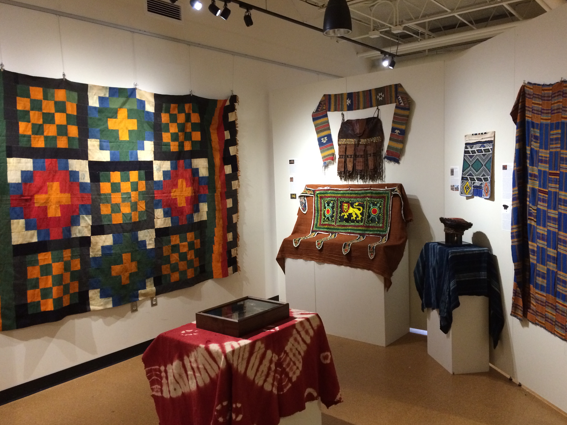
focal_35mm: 30
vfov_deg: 46.8
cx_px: 282
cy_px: 217
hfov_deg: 60.0
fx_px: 491
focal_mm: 4.15
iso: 250
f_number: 2.2
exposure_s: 1/30
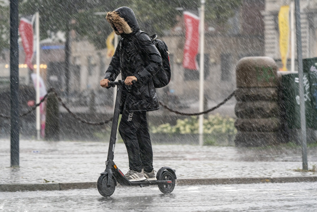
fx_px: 1867
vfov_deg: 6.5
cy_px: 106
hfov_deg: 9.7
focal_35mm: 212
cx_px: 158
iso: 2500
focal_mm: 212
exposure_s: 1/250
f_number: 5.6
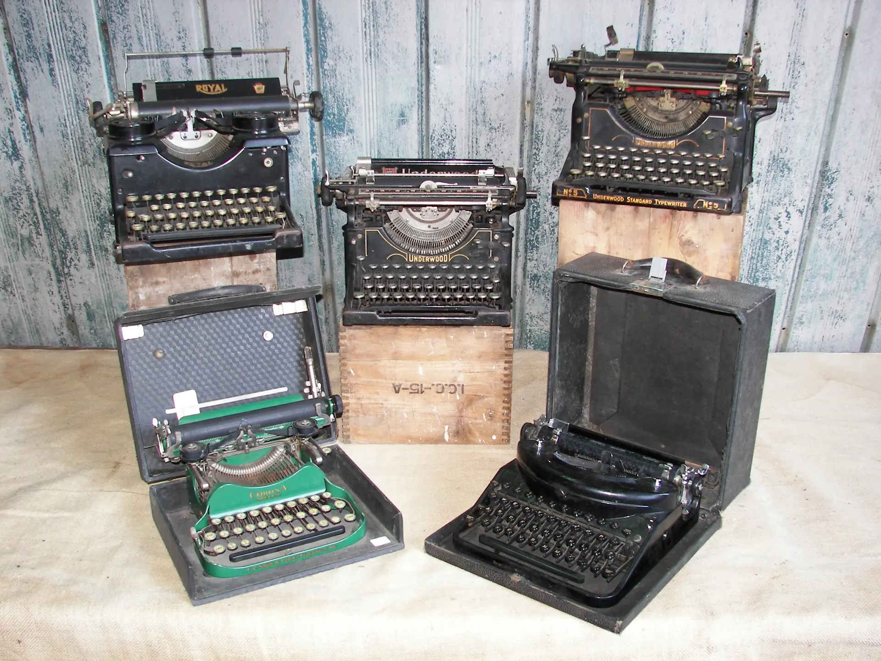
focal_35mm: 36
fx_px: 916
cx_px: 440
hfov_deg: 51.4
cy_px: 330
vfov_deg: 39.7
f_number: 2.8
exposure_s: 1/30
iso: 100
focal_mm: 6
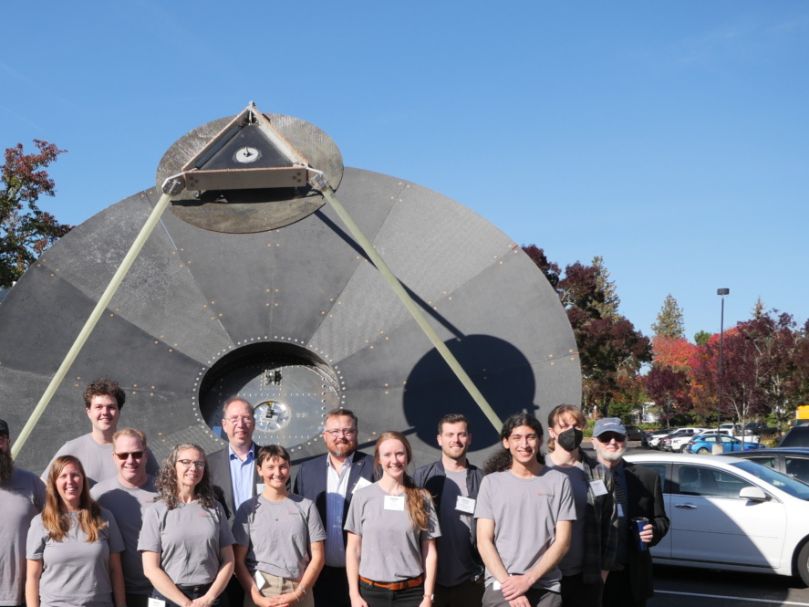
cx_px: 213
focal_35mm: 38
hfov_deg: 47.4
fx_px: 888
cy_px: 475
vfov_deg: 36.6
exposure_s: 1/1000
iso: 200
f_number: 5
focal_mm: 12
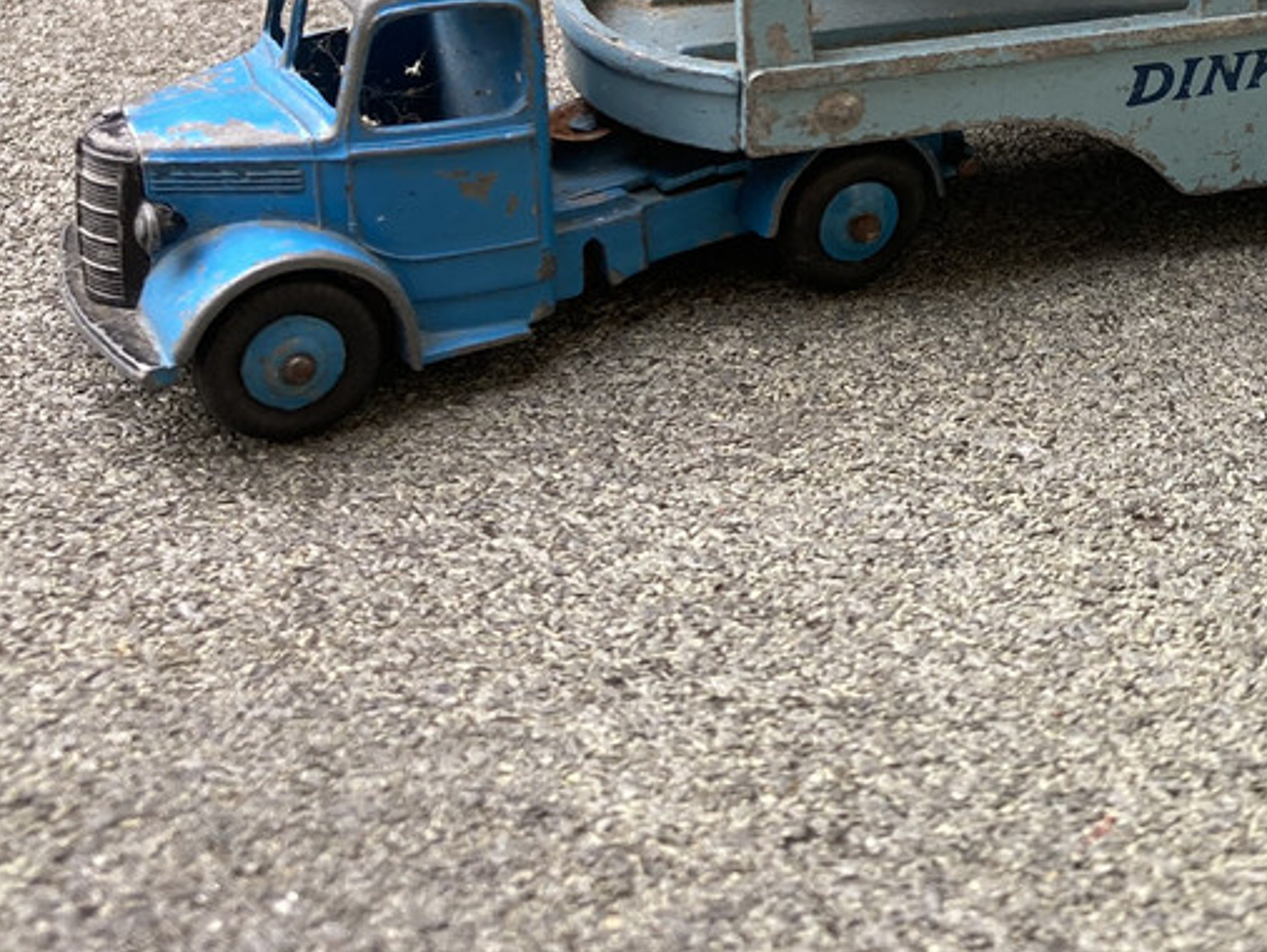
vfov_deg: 23.7
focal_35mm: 59
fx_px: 2161
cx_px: 1193
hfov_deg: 30.9
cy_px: -10
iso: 32
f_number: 1.8
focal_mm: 3.99
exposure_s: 1/120
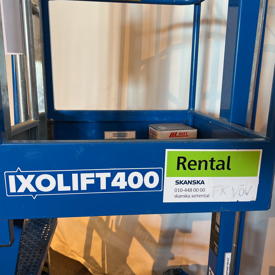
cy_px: 138
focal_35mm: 31
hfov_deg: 52.5
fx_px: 279
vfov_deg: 52.5
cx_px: 131
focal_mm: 5.7
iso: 200
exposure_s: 1/55
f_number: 1.5
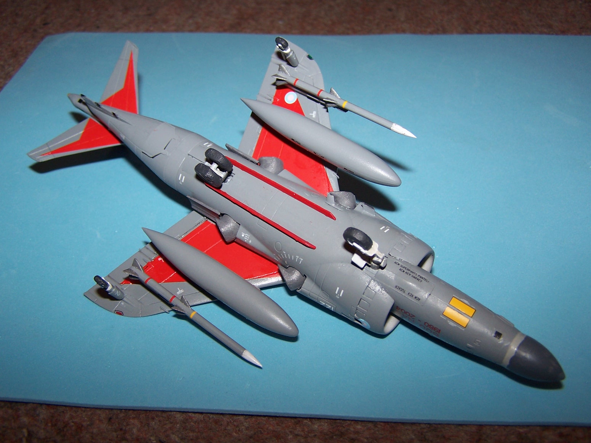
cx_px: 296
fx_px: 649
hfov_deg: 49.0
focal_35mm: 38
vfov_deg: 37.7
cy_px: 222
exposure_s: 1/60
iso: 80
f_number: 2.8
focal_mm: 6.3
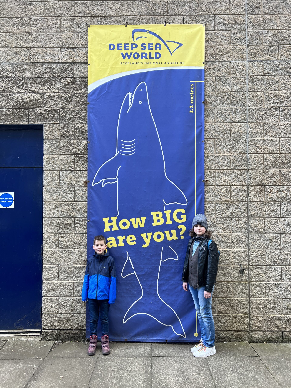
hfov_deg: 53.1
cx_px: 146
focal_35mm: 26
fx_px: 291
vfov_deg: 67.3
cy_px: 194
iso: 50
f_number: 1.5
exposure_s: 1/121
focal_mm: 5.7
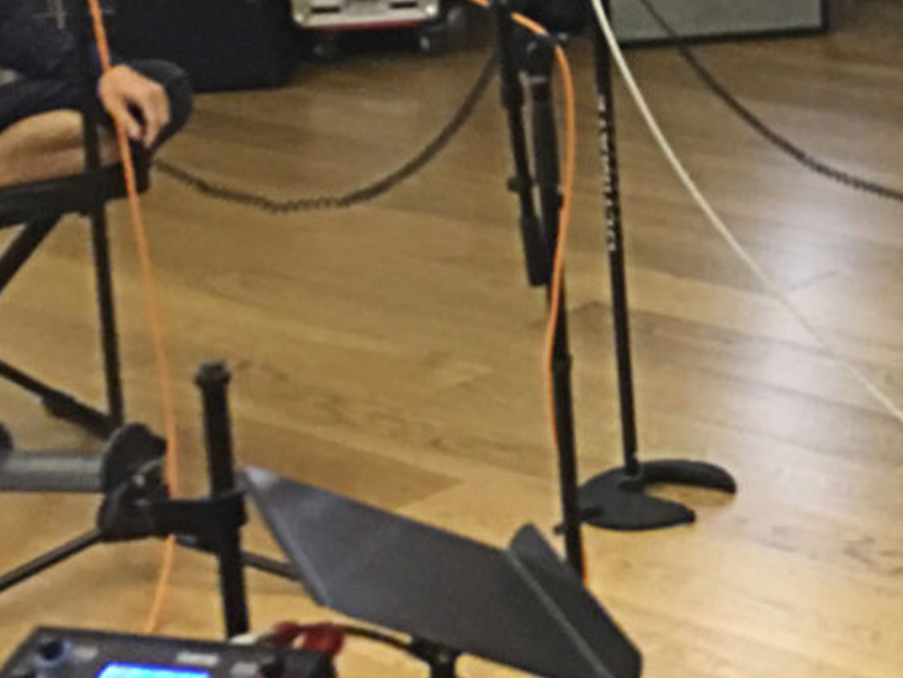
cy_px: 42
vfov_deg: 14.2
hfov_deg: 17.5
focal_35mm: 103
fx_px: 2688
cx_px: 1264
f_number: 2.2
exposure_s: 1/4
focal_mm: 4.15
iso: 100
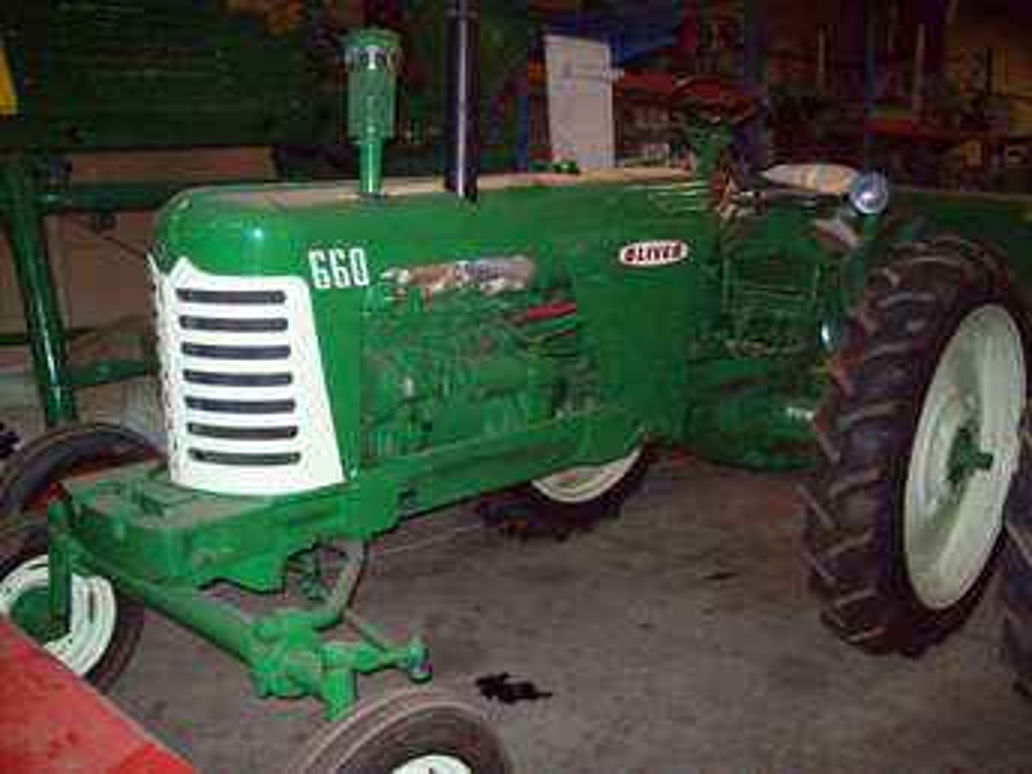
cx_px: 516
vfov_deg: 39.7
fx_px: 1073
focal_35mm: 36
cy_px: 387
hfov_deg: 51.4
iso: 400
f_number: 2.7
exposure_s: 1/128
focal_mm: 6
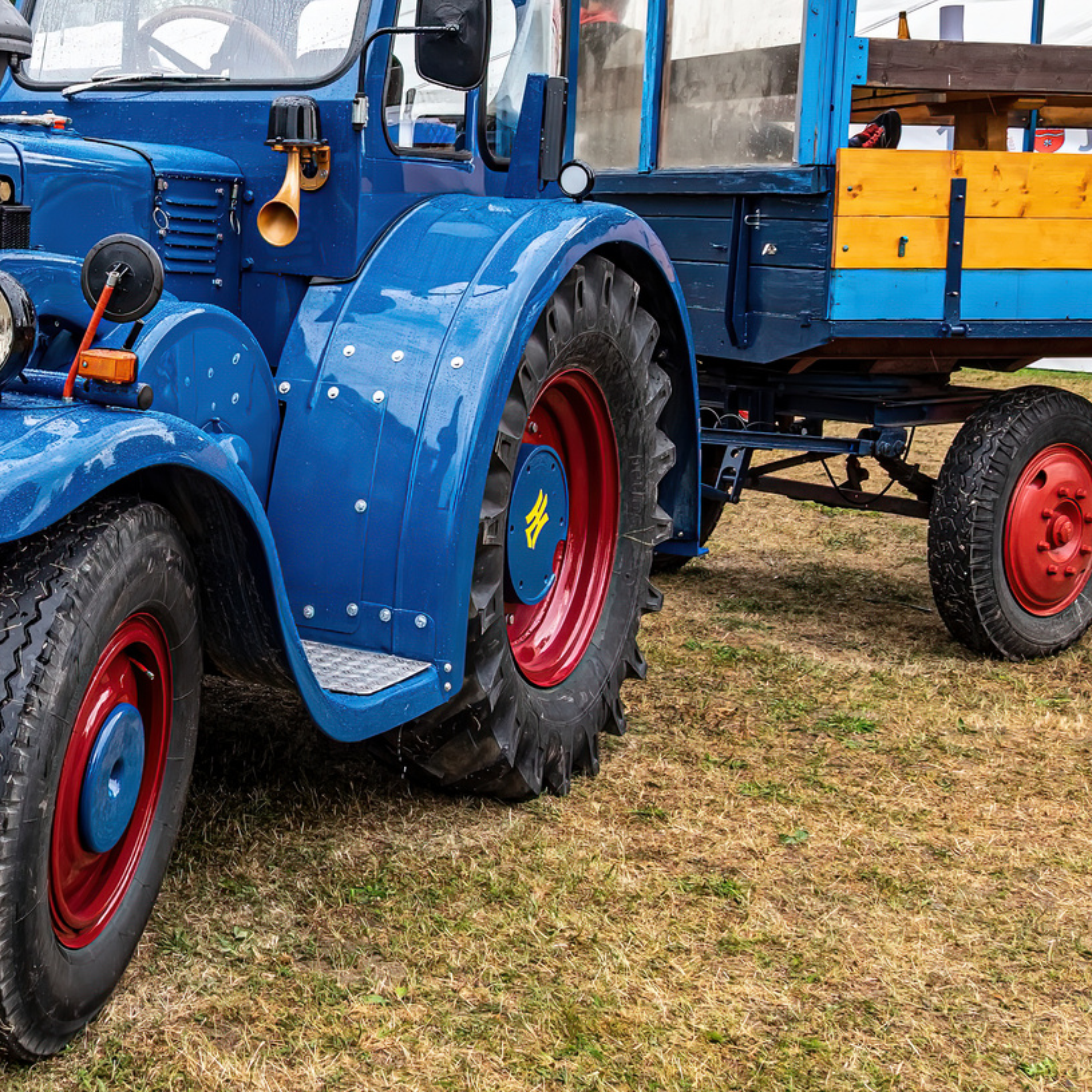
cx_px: 72
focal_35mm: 54
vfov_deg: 31.4
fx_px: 1927
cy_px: 380
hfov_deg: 30.0
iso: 200
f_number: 5.6
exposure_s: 1/170
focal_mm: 21.1
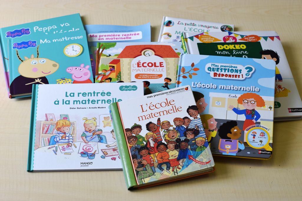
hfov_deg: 27.0
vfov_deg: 18.2
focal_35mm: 75
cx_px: 151
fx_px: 629
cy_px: 100
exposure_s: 1/125
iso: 320
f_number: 5.6
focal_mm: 50
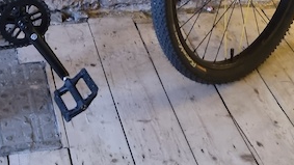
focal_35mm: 80
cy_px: -68
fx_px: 623
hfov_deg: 25.7
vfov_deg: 14.3
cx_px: 28
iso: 1250
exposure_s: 1/24
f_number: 1.8
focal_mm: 5.4
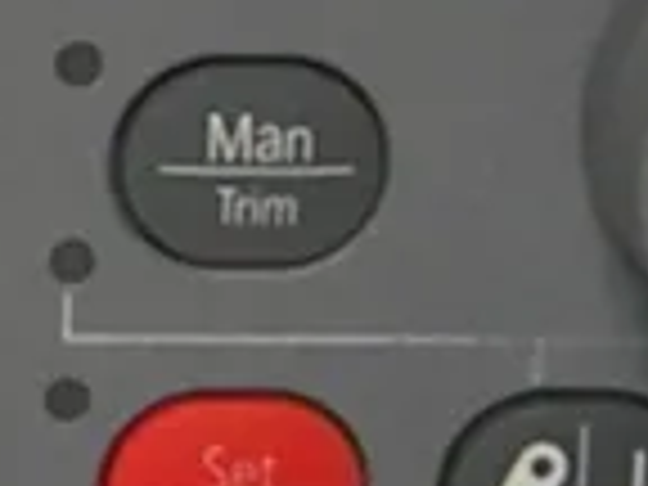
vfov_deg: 8.5
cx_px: -187
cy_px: 58
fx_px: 3276
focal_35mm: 175
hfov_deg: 11.0
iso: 720
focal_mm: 5
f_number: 7
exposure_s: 1/280
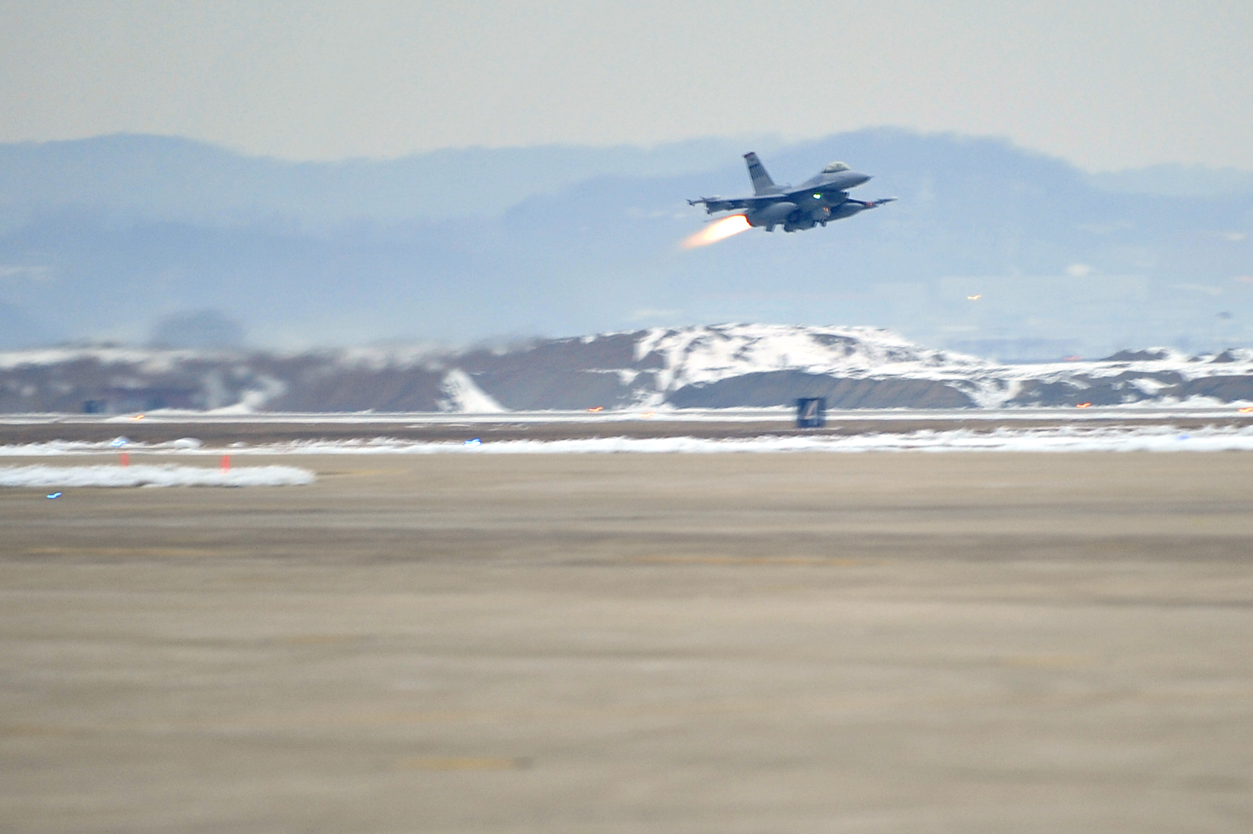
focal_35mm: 200
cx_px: 626
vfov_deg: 6.9
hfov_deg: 10.3
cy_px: 417
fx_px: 6957
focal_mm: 200
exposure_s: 1/60
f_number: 2.8
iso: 640
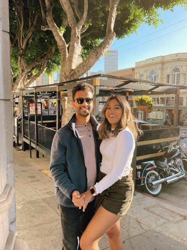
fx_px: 187
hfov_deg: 53.1
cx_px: 94
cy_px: 125
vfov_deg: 67.3
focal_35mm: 26
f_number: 1.6
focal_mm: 4.2
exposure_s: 1/432
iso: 32
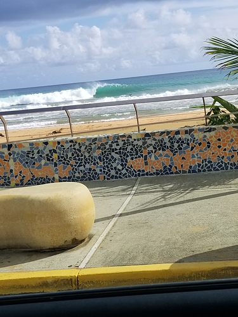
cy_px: 158
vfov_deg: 67.3
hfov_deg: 53.1
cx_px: 119
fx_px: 238
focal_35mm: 26
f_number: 1.7
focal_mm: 4.25
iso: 50
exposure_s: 1/3937
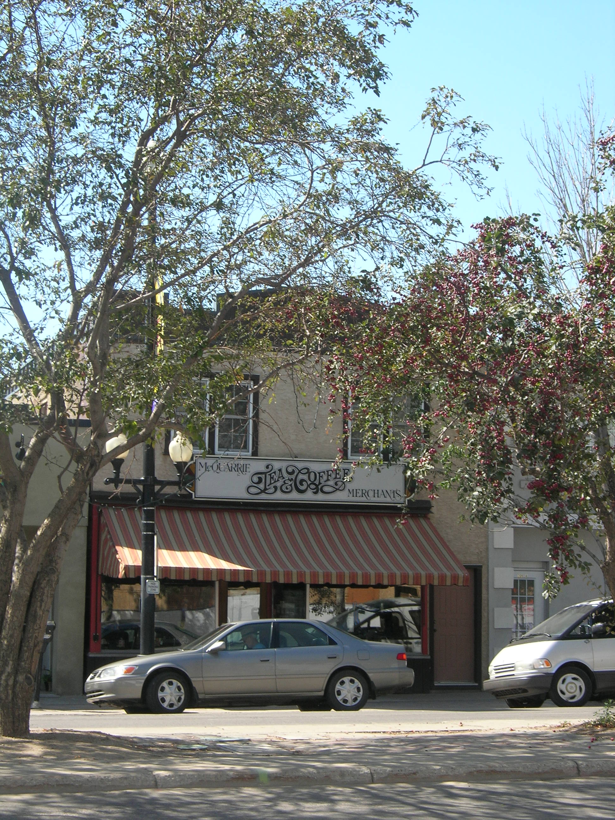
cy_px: 410
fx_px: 1706
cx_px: 308
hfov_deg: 20.4
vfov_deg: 27.0
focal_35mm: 72
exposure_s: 1/145
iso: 64
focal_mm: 14.9
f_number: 6.3
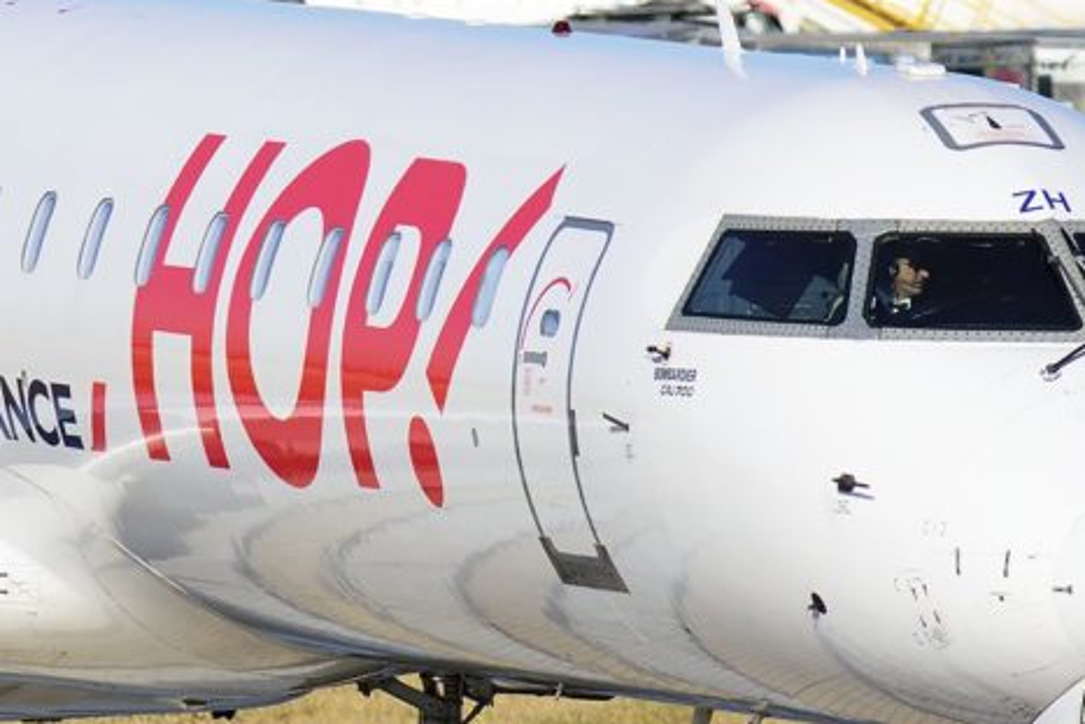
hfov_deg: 1.8
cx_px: 168
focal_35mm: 1175
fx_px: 35422
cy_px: 106
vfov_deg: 1.2
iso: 160
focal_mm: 300
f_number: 5
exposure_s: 1/1250
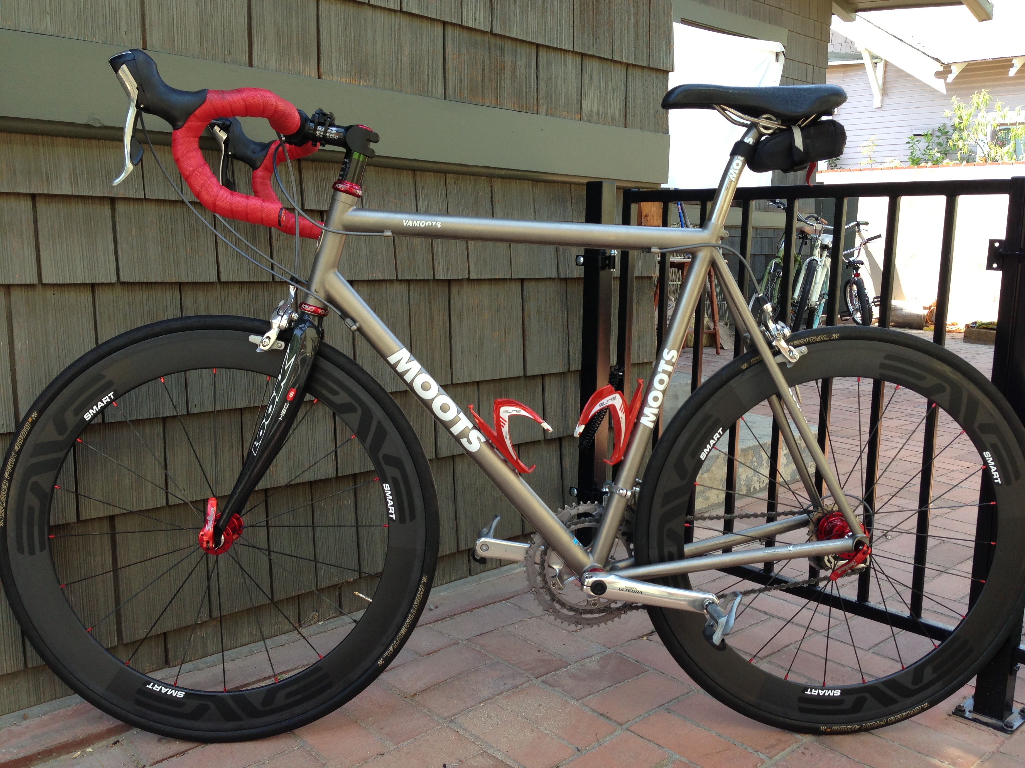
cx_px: 512
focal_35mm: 33
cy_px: 384
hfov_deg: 55.4
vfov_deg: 42.9
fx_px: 977
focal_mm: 4.13
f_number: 2.4
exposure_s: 1/120
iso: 50
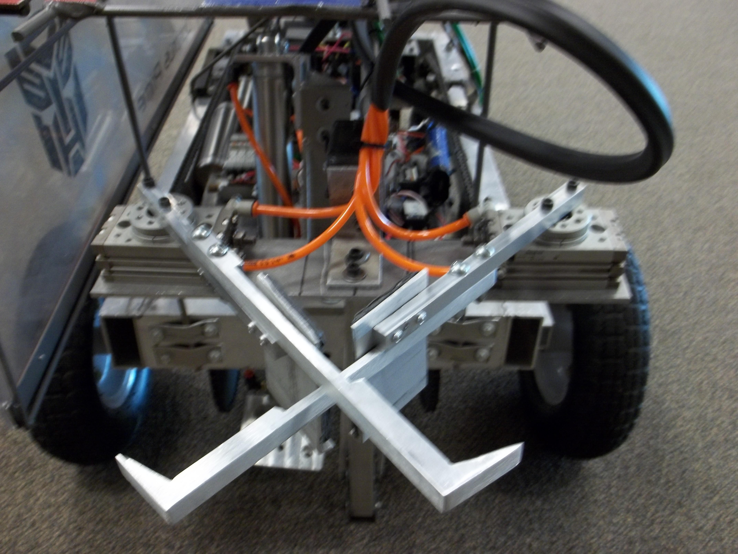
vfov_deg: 42.9
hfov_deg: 55.4
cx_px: 369
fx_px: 704
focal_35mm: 33
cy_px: 277
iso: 160
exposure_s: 1/15
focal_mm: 5.9
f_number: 3.3
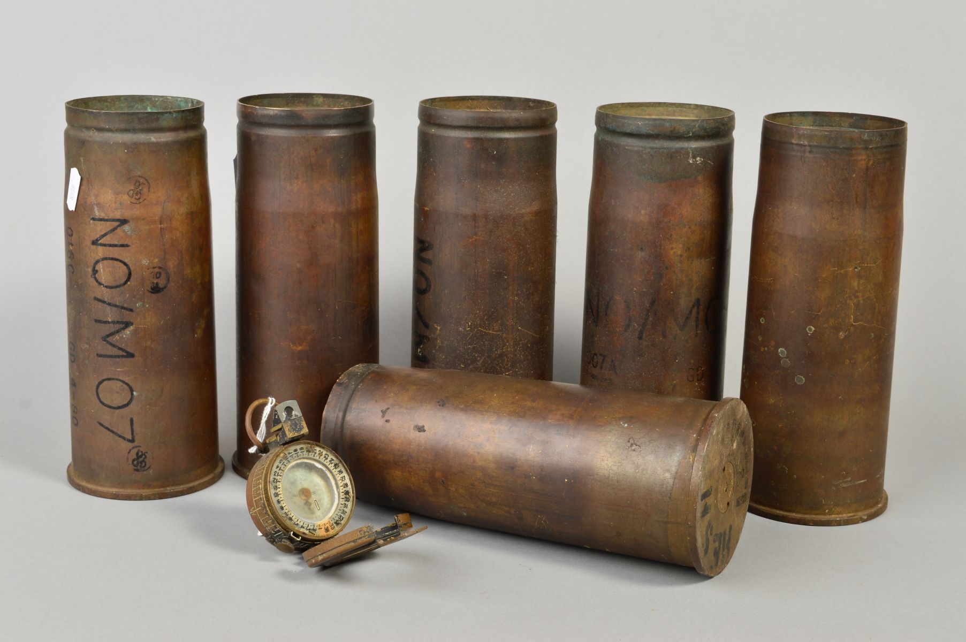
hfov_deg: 35.1
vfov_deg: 23.7
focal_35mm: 57
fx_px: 1528
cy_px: 321
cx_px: 483
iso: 100
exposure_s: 1/100
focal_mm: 38
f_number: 14
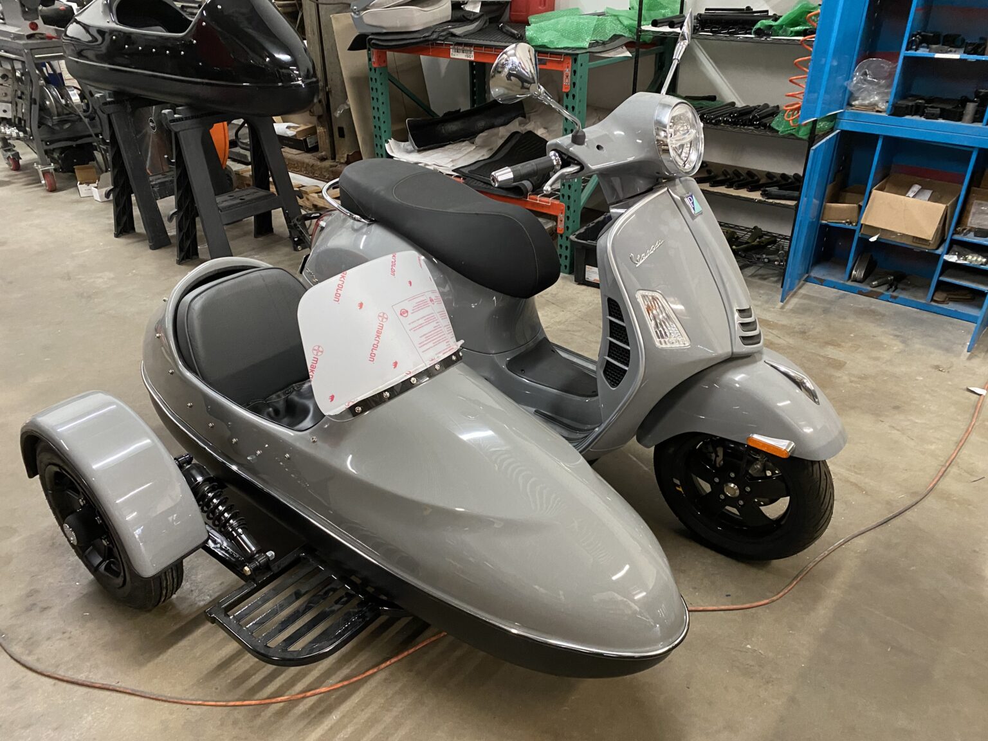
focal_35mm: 26
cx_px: 494
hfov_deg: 67.3
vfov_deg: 53.1
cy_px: 370
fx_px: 742
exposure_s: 1/30
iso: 500
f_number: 1.8
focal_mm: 4.25
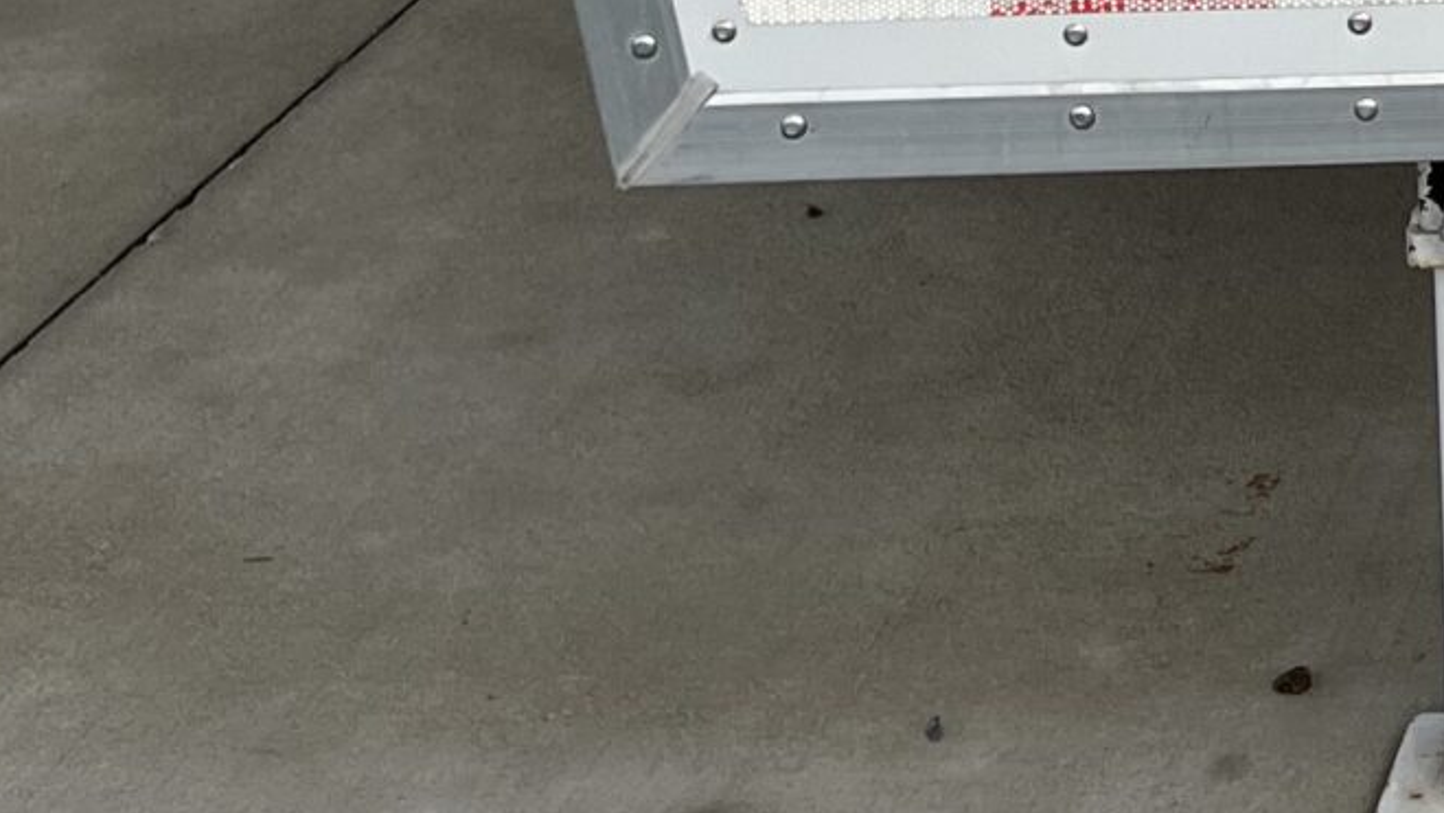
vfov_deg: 9.7
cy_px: -1164
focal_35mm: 110
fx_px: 4213
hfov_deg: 17.2
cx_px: 2294
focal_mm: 5.1
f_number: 1.6
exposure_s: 1/1776
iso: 50
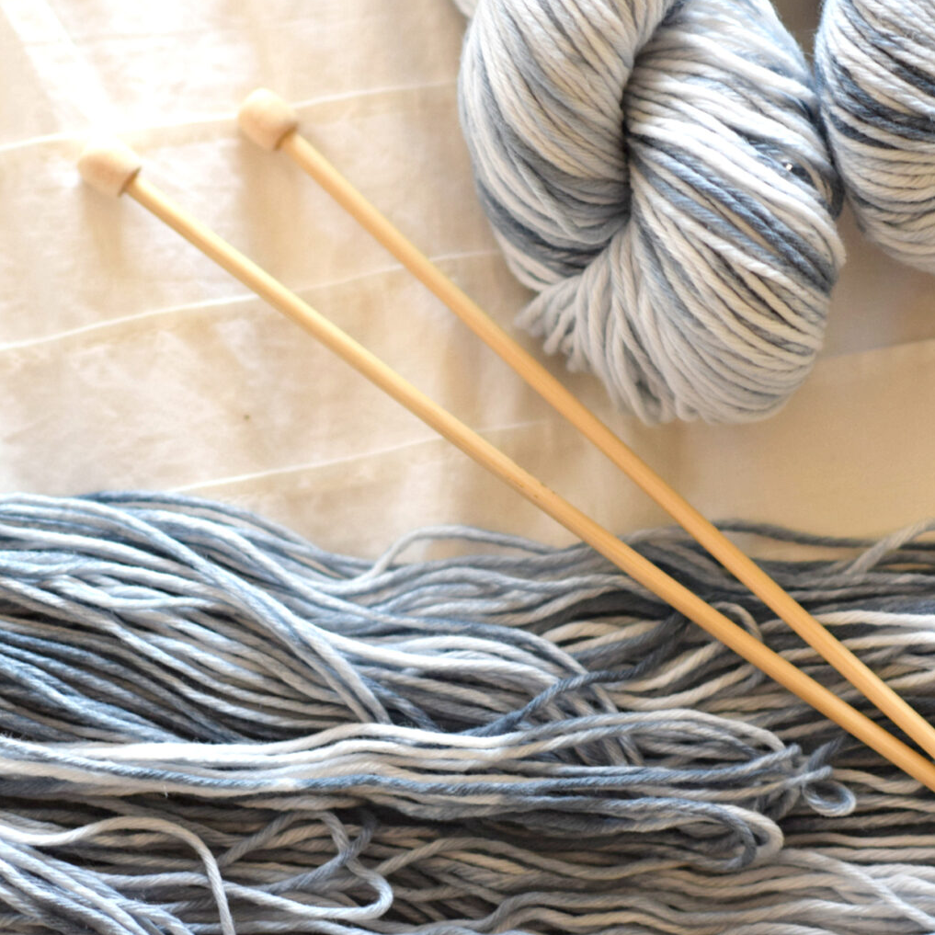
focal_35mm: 164
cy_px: 467
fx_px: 5001
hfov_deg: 10.7
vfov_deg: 10.7
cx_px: 676
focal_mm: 85
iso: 800
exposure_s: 1/125
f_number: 2.5
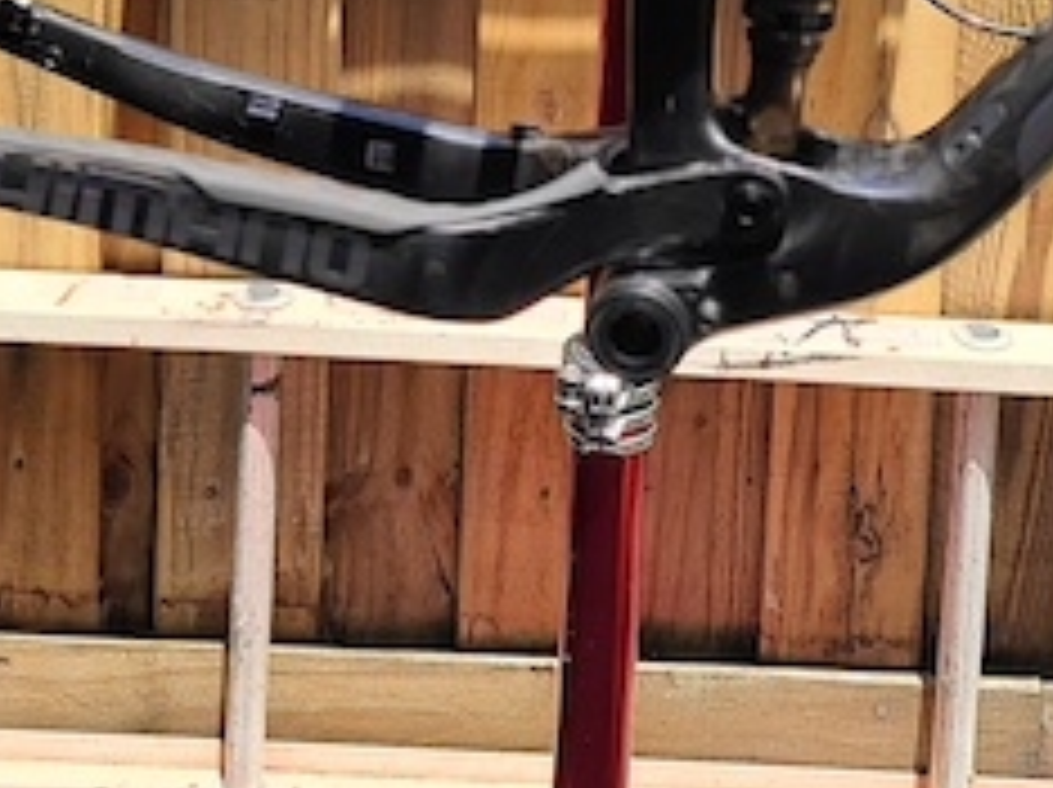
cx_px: 806
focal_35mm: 89
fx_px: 2705
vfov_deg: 15.5
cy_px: -342
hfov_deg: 21.8
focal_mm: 5.4
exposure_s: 1/655
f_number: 1.8
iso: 40
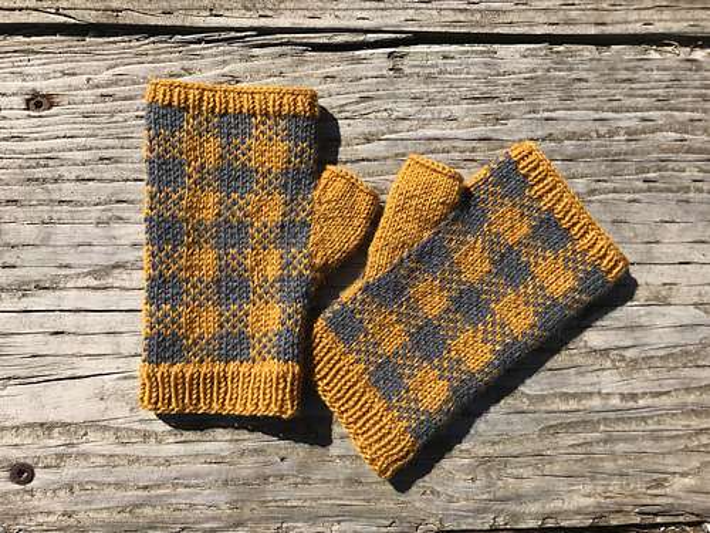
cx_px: 355
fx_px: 574
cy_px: 266
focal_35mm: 28
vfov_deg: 49.7
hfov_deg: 63.4
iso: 20
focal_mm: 3.99
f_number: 1.8
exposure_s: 1/4167
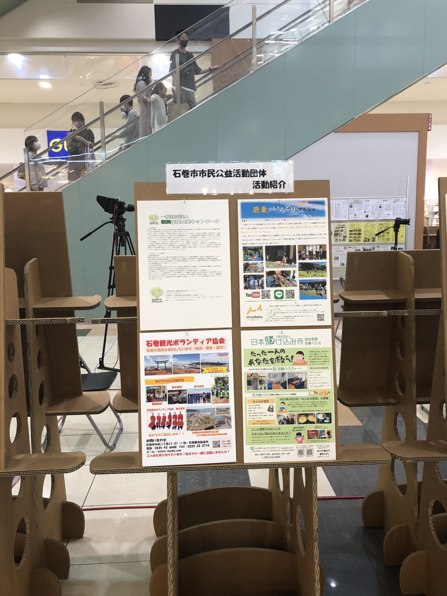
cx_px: 224
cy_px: 298
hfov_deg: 49.7
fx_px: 482
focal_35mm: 28
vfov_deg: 63.4
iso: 32
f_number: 1.8
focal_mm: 4
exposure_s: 1/25
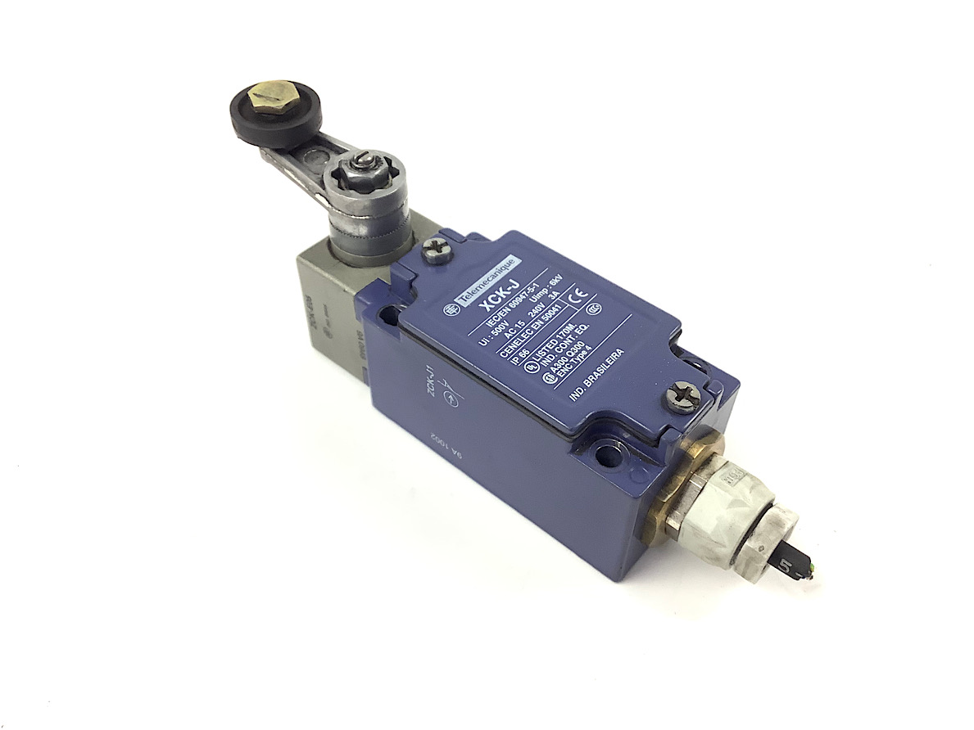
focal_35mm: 31
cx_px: 487
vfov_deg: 45.4
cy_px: 365
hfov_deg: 58.3
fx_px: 872
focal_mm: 3.3
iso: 100
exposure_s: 1/50
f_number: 2.4
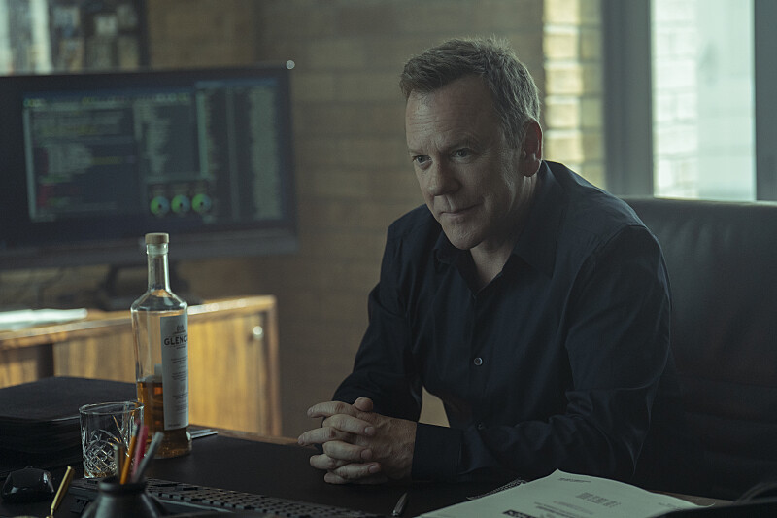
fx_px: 1899
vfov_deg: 15.5
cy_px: 259
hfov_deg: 23.1
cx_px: 388
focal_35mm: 88
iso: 2500
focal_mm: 88
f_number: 3.2
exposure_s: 1/250
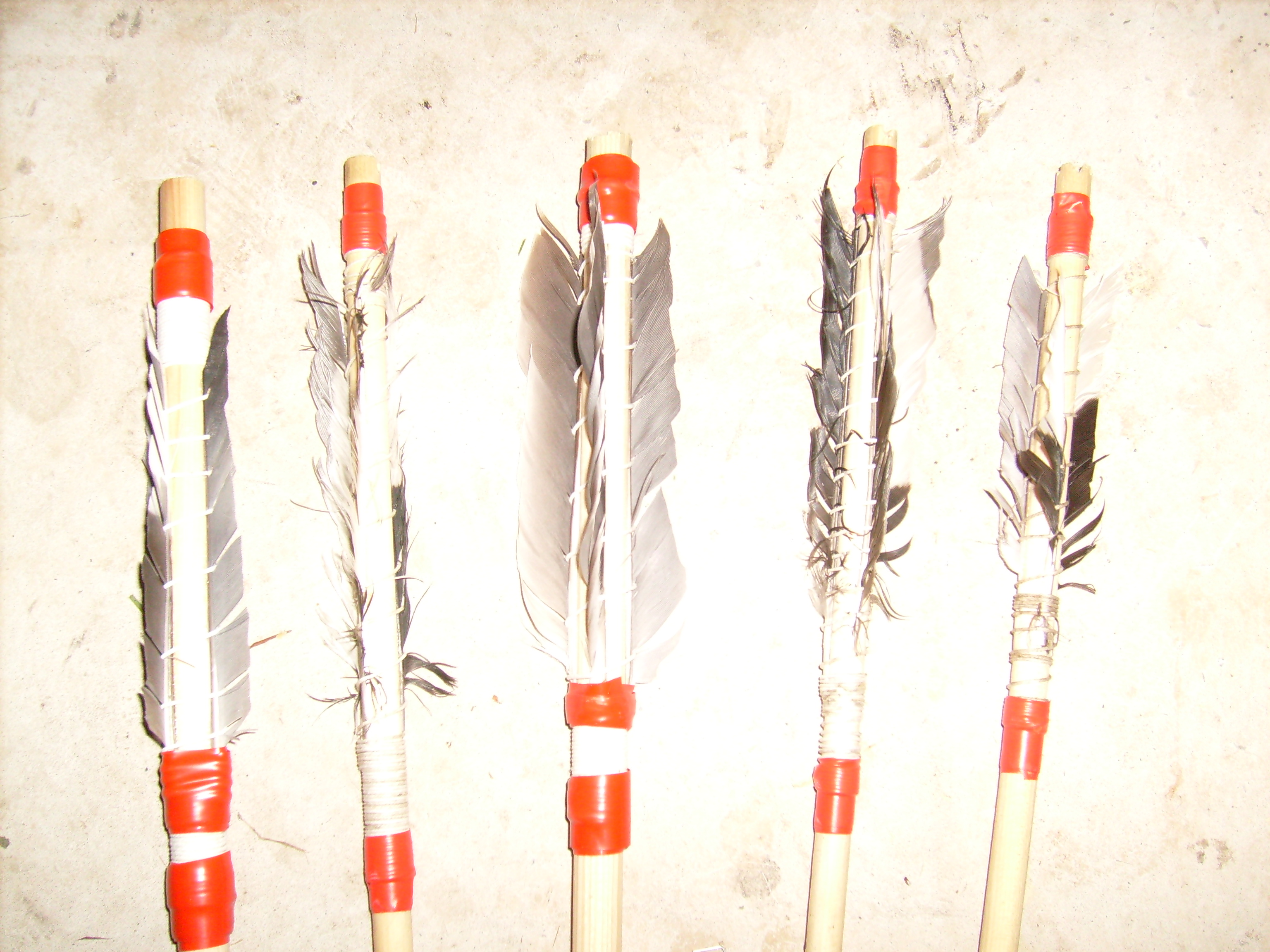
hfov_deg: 52.6
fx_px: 1284
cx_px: 635
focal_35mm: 35
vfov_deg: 40.7
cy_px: 476
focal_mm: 5.8
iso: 100
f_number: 2.8
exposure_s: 1/45
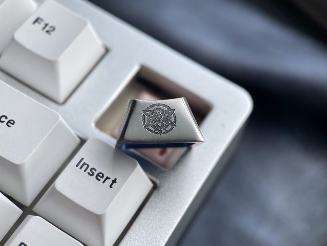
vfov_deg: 53.1
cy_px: 123
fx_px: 246
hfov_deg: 67.3
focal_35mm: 26
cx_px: 164
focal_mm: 4.2
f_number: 1.6
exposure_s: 1/567
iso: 32
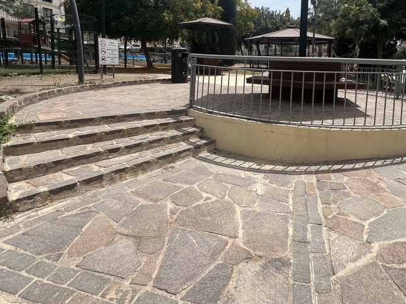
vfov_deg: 61.4
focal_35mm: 21
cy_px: 95
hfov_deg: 77.7
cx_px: 251
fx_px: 246
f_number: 1.8
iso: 32
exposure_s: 1/1672
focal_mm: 1.57
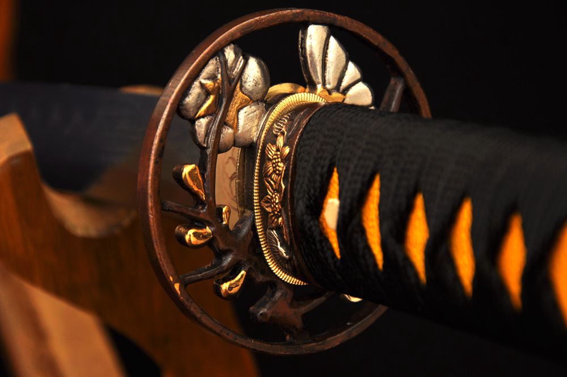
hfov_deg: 15.2
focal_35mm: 135
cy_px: 188
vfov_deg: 10.1
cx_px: 284
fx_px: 2123
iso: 250
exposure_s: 1/60
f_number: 9
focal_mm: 90
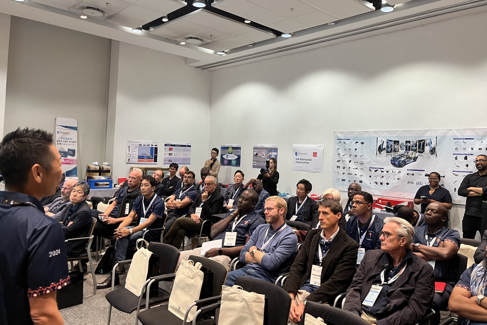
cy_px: 141
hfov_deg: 65.5
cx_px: 247
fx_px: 379
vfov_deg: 46.3
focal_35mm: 28
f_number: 1.6
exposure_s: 1/50
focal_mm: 5.1
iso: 160
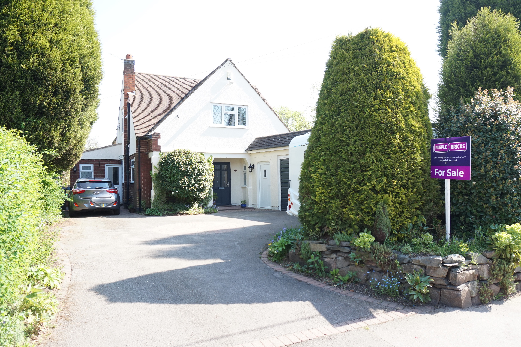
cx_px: 271
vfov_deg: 49.5
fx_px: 376
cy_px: 177
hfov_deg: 69.4
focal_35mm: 26
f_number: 5.6
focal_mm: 16
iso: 100
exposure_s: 1/80
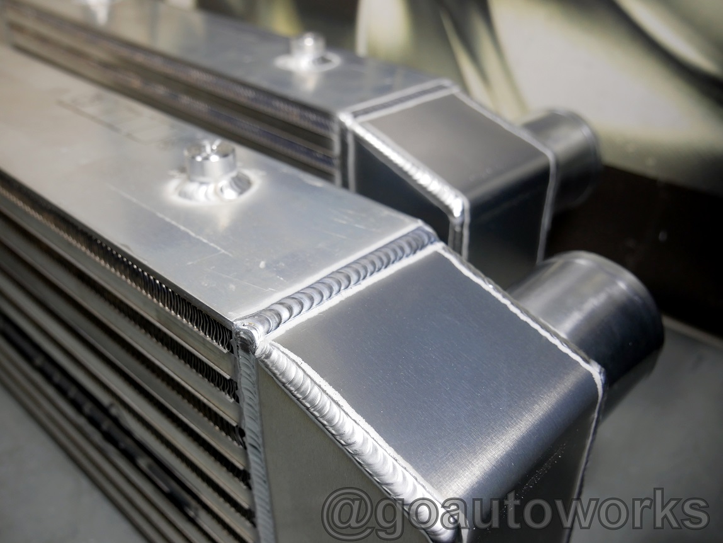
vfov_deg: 41.8
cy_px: 272
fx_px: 710
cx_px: 362
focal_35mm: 34
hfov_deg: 53.9
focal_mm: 17
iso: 320
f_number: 3.8
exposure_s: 1/60
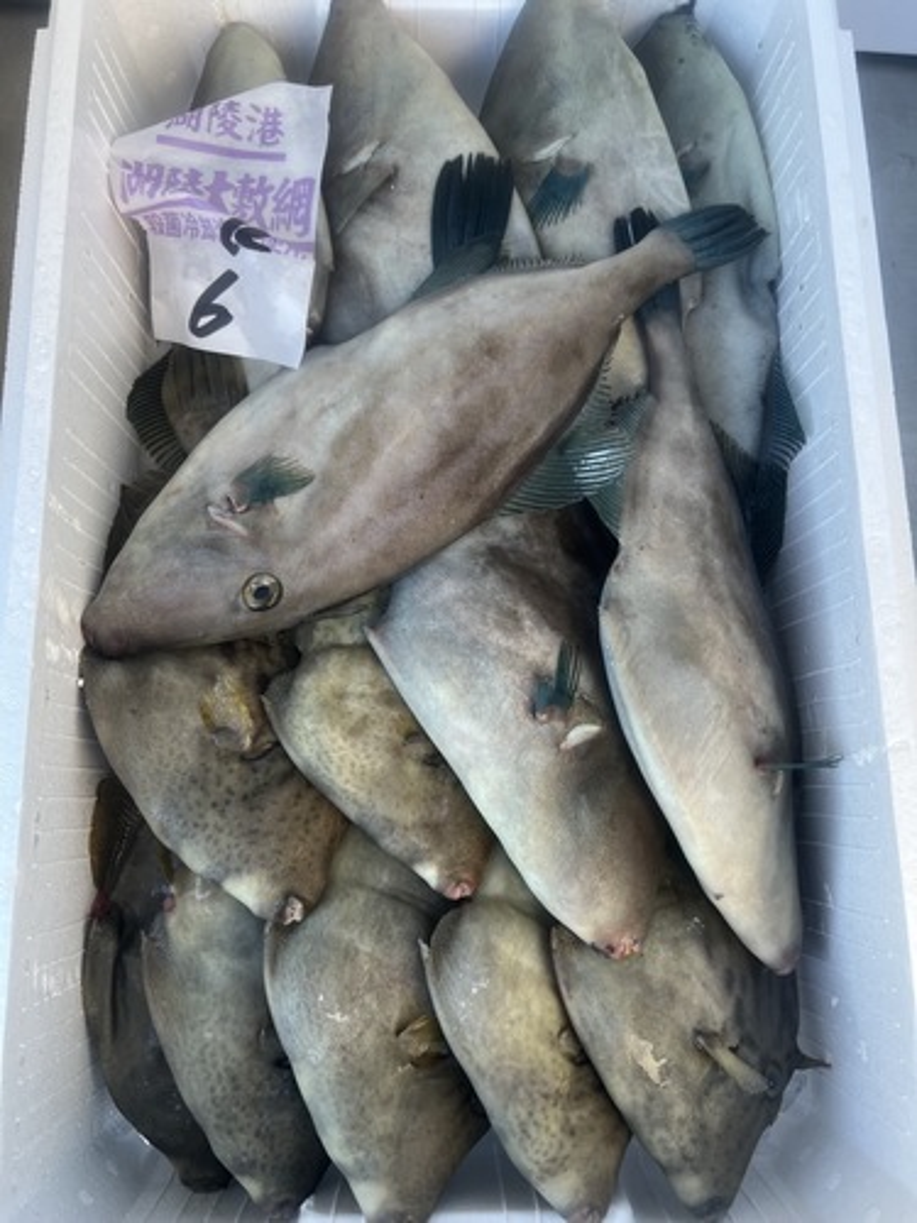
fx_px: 918
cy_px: 612
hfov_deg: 53.1
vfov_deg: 67.3
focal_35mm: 26
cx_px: 458
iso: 64
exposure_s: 1/121
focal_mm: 5.7
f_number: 1.5
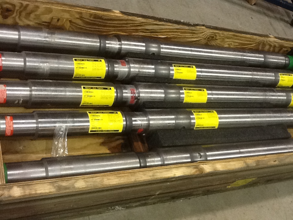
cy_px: 110
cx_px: 146
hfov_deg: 56.8
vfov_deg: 44.2
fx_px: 271
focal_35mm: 32
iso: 250
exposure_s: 1/30
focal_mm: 2.03
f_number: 2.4
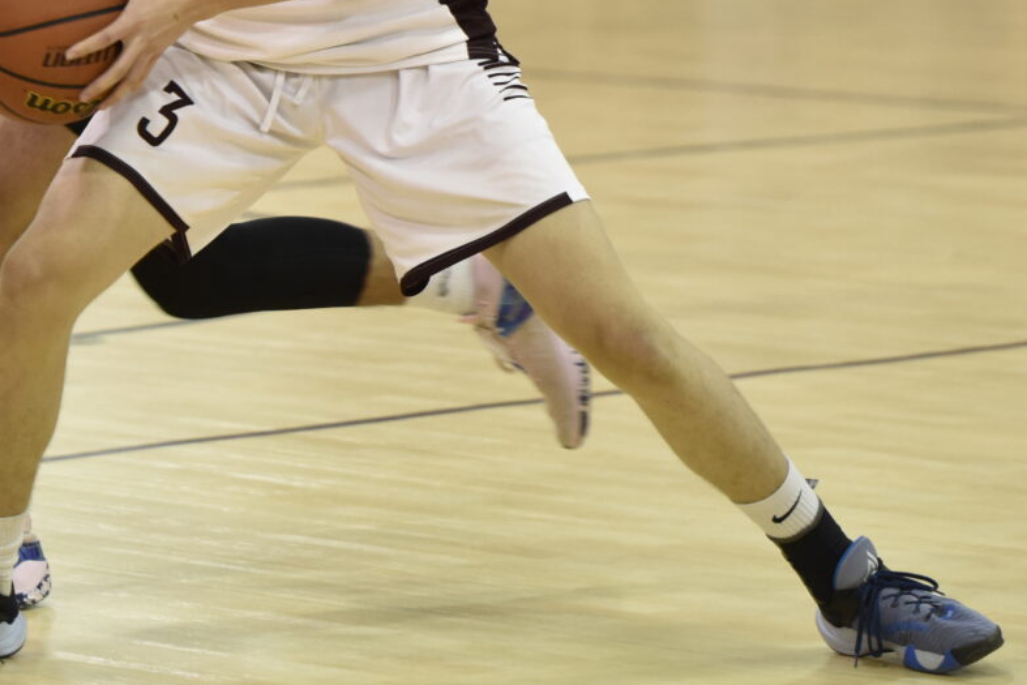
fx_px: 8616
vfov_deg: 4.5
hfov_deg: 6.8
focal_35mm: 302
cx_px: 127
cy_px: -160
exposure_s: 1/320
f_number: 2.8
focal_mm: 116
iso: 2200
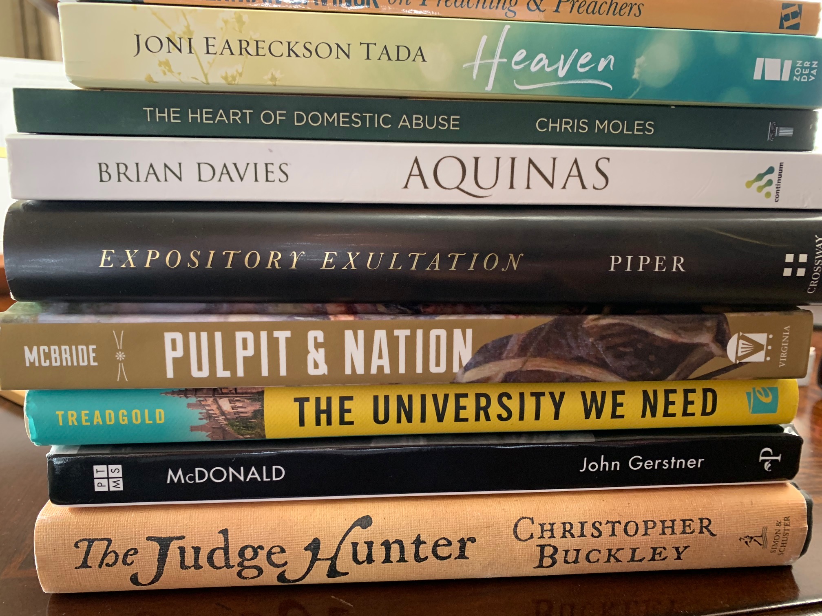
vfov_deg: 53.1
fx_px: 617
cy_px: 308
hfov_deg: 67.3
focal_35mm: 26
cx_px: 411
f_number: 1.8
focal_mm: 4.25
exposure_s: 1/60
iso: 250
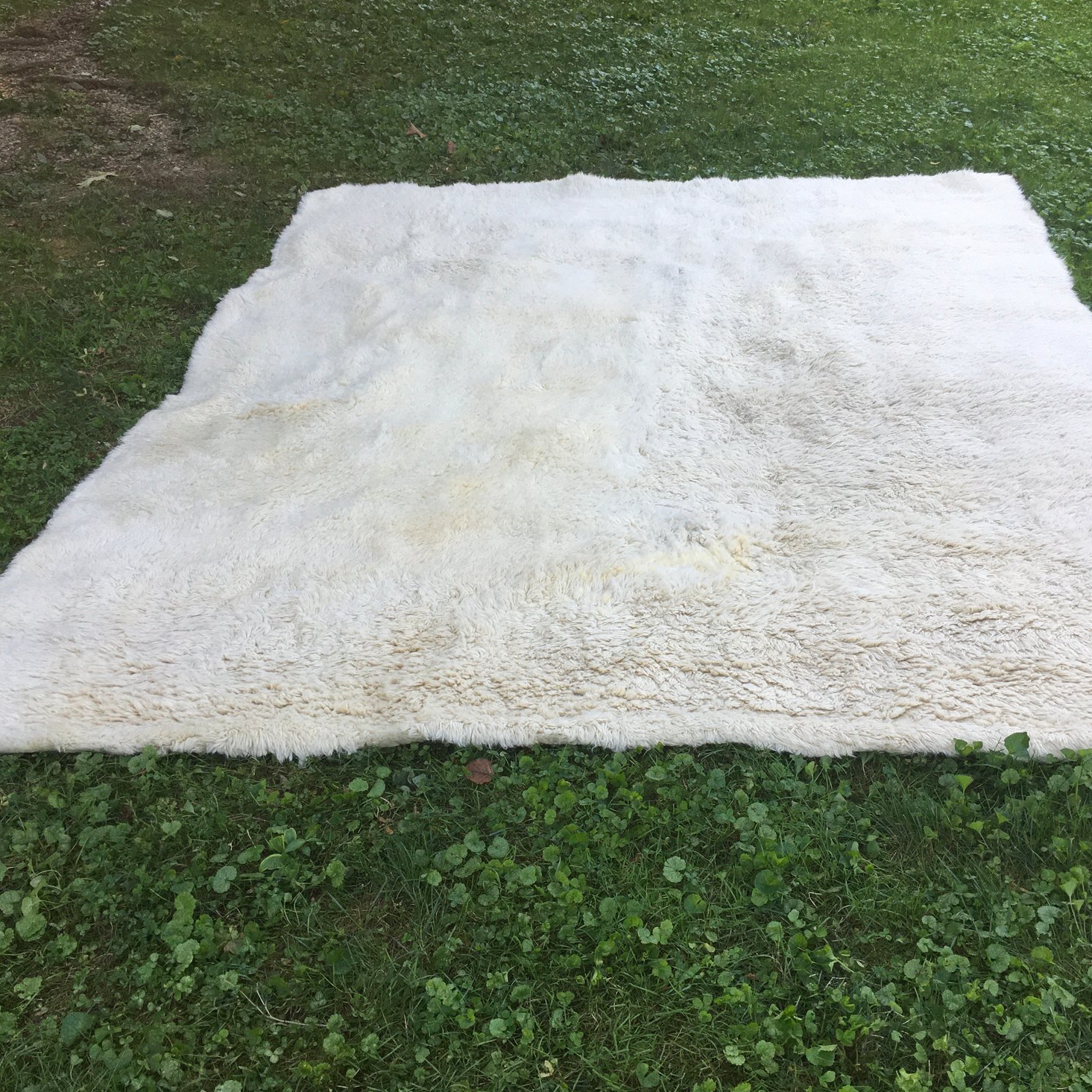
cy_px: 537
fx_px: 1249
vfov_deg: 47.2
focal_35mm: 35
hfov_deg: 47.1
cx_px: 629
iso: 40
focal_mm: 4.15
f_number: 2.2
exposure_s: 1/120
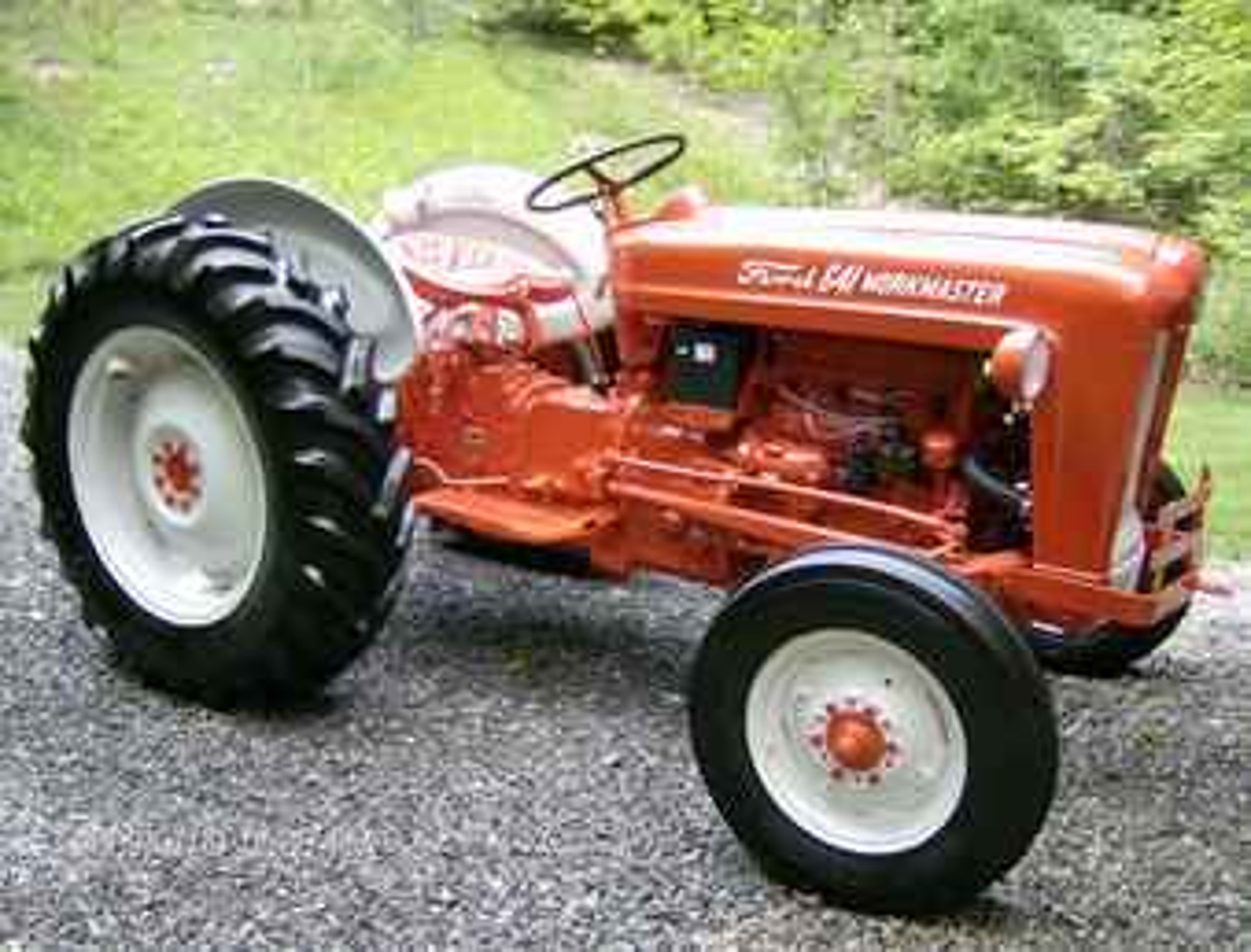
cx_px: 626
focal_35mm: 36
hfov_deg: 51.1
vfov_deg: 40.0
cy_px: 476
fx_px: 1308
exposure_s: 1/64
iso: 109
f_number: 2.8
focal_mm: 6
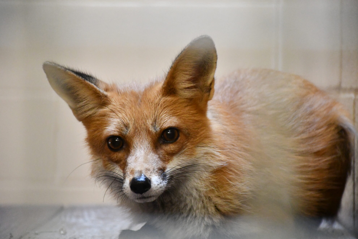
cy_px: 120
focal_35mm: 210
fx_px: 2088
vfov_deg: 6.5
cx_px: 179
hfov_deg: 9.8
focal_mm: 140
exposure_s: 1/125
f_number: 5.6
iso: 8000
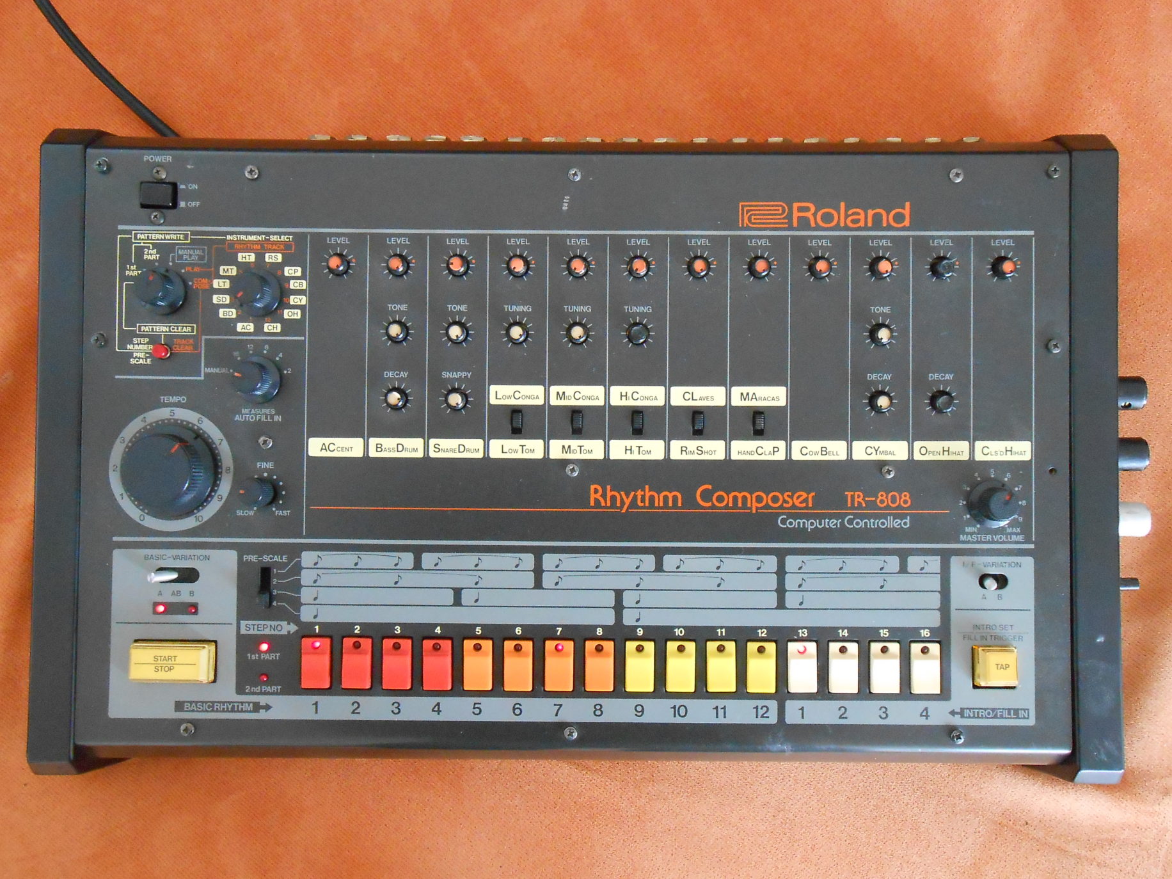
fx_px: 1016
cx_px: 586
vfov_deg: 46.8
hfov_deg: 60.0
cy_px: 440
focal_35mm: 30
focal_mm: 5.3
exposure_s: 1/20
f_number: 3.8
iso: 800
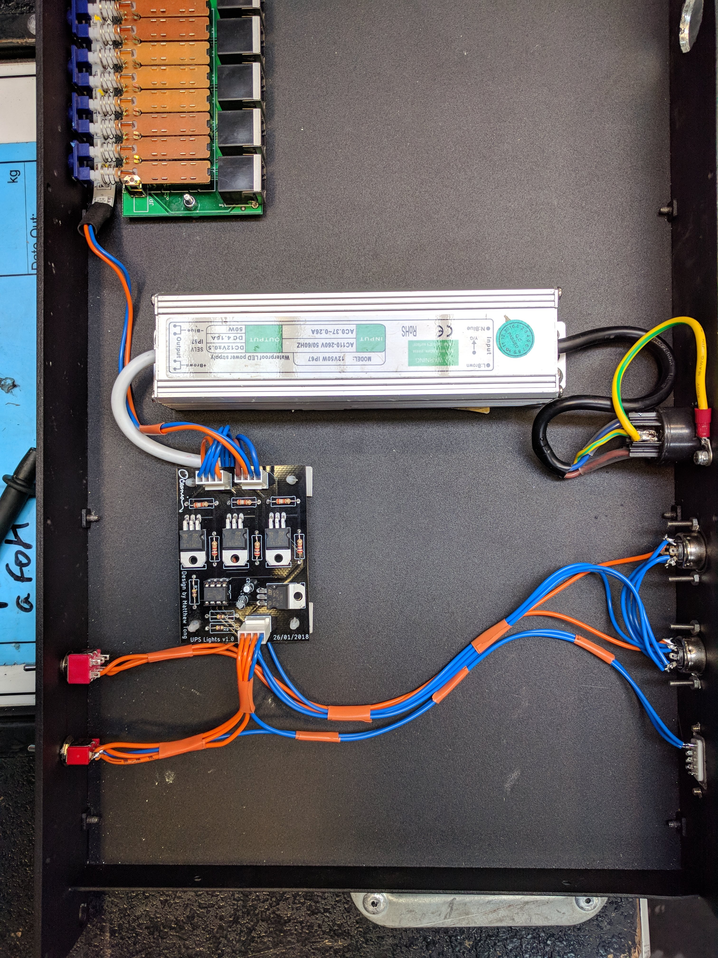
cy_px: 479
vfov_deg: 67.3
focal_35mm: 26
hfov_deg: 53.1
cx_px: 359
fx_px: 719
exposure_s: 1/125
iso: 128
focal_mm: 4.67
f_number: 2
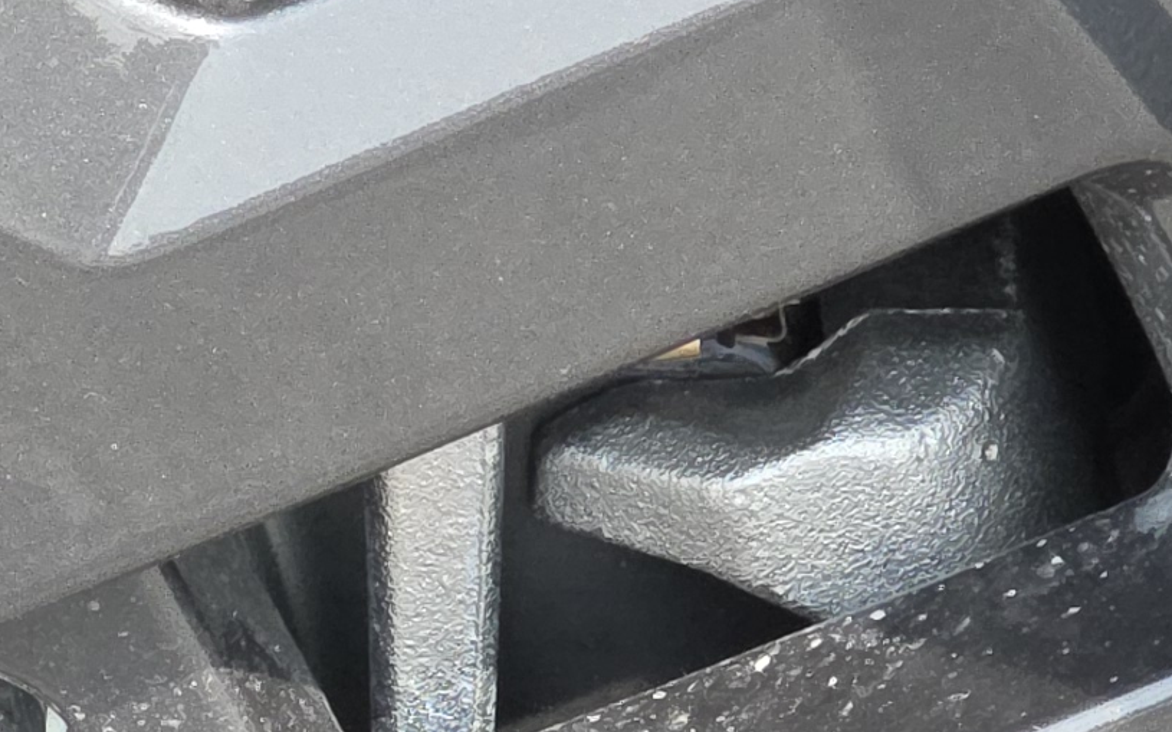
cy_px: 1063
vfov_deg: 3.6
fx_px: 11464
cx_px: -490
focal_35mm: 359
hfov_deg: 5.8
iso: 50
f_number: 2.4
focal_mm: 7.9
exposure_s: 1/420
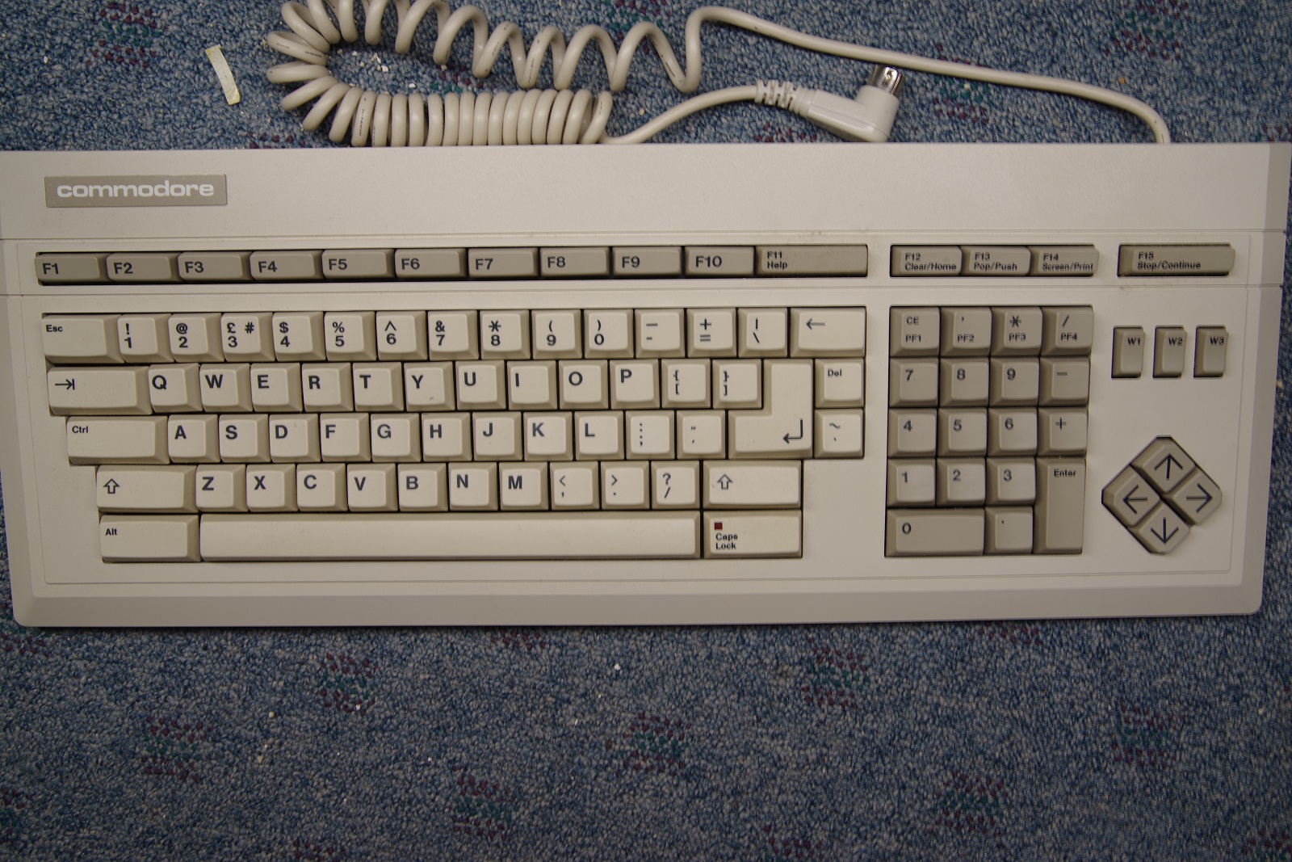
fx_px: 1184
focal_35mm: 33
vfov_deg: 40.0
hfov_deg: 57.2
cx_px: 646
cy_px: 431
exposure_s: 1/3.33
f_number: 16
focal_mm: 33
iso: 100
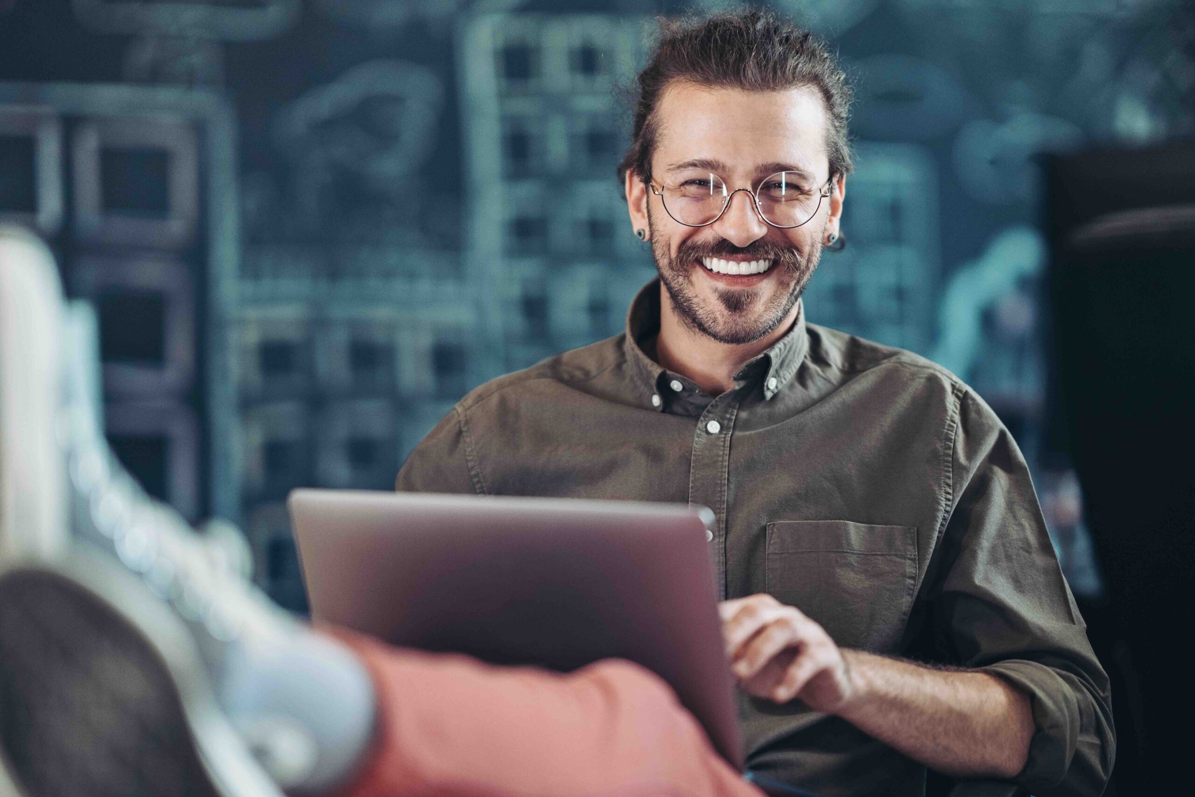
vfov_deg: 16.1
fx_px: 2821
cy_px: 398
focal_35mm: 85
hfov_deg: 23.9
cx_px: 598
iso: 800
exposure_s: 1/400
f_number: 1.4
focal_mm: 85
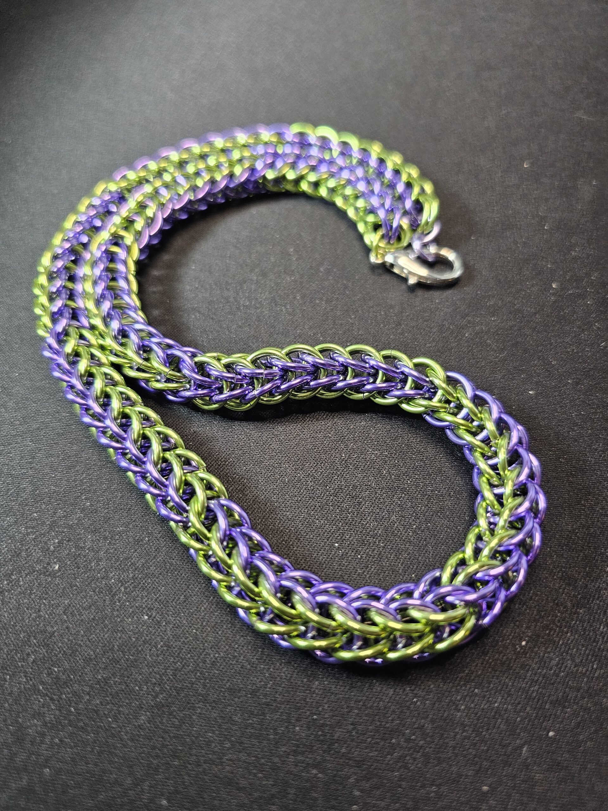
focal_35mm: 23
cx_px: 304
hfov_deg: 58.9
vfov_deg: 73.9
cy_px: 406
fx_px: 539
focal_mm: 6.3
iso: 500
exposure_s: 1/120
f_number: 1.7
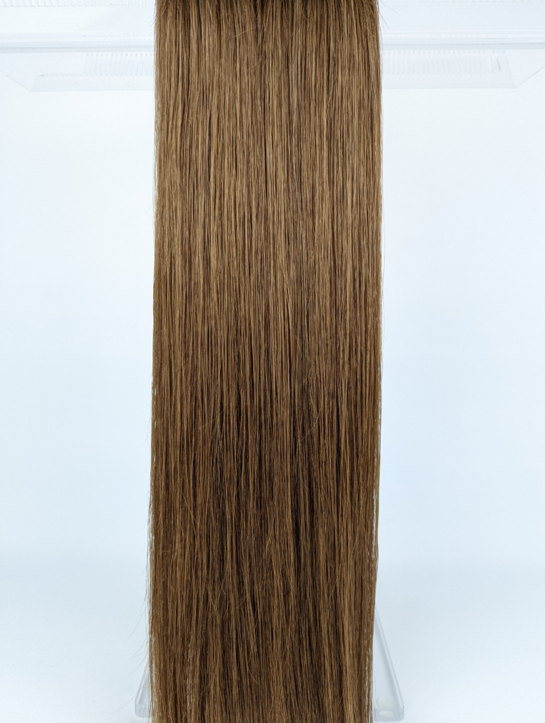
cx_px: 272
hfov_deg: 57.0
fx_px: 502
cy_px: 362
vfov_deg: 71.5
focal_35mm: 24
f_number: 1.85
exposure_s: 1/120
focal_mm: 6.81
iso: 96
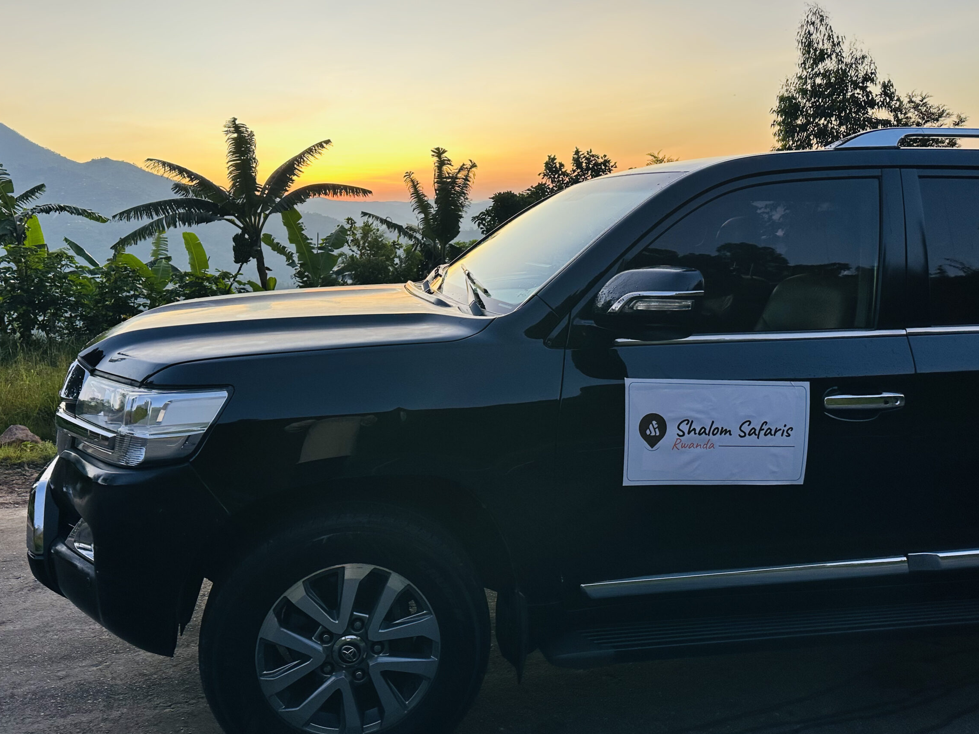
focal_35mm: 27
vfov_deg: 51.2
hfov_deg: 65.2
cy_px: 324
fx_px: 764
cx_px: 442
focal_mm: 6.86
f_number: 1.78
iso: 100
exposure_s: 1/121
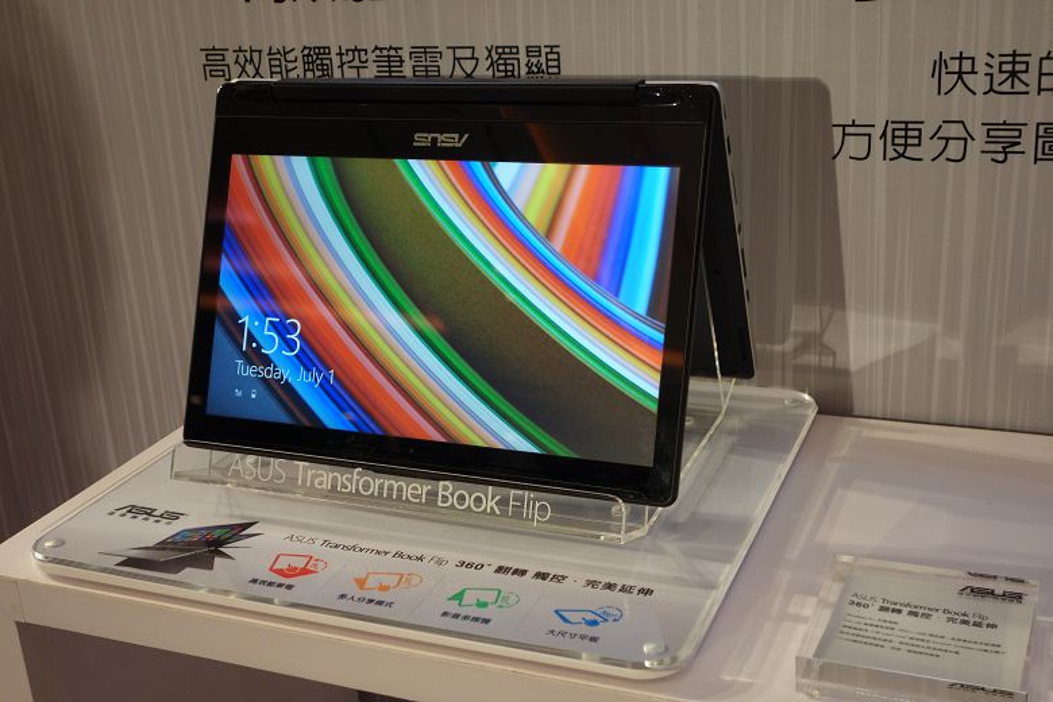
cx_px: 526
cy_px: 351
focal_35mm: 47
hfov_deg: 41.9
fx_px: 1375
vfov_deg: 28.6
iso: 320
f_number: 3.2
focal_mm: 17.4
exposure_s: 1/50
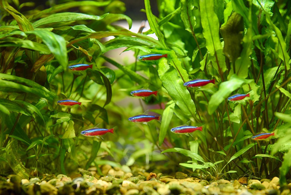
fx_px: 566
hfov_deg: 28.8
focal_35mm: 70
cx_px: 146
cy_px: 98
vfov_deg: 19.5
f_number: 5.6
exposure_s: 1/50
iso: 400
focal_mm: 70
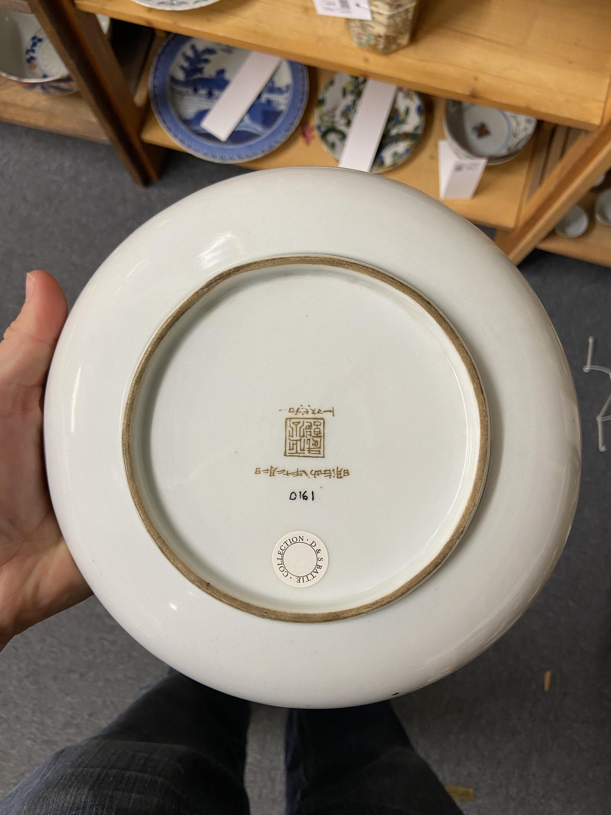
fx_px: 612
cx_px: 306
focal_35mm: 26
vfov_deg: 67.3
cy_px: 408
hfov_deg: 53.1
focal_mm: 4.25
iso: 80
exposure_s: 1/50
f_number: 1.8
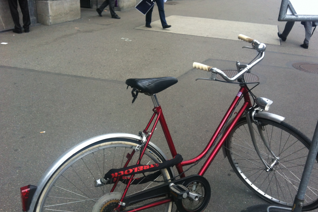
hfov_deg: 50.7
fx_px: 336
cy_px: 115
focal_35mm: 38
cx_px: 163
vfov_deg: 35.0
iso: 80
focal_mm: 3.85
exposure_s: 1/479
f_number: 2.8
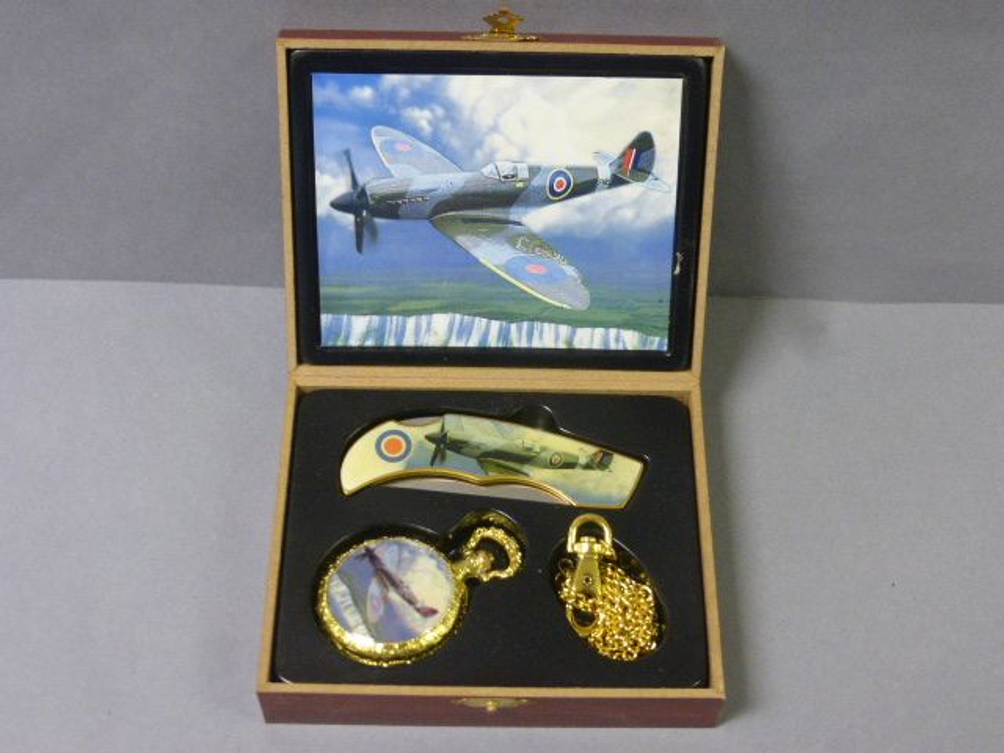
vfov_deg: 29.7
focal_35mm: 49
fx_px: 1421
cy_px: 376
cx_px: 502
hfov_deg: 38.9
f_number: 4.2
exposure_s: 1/20
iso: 400
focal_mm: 8.5
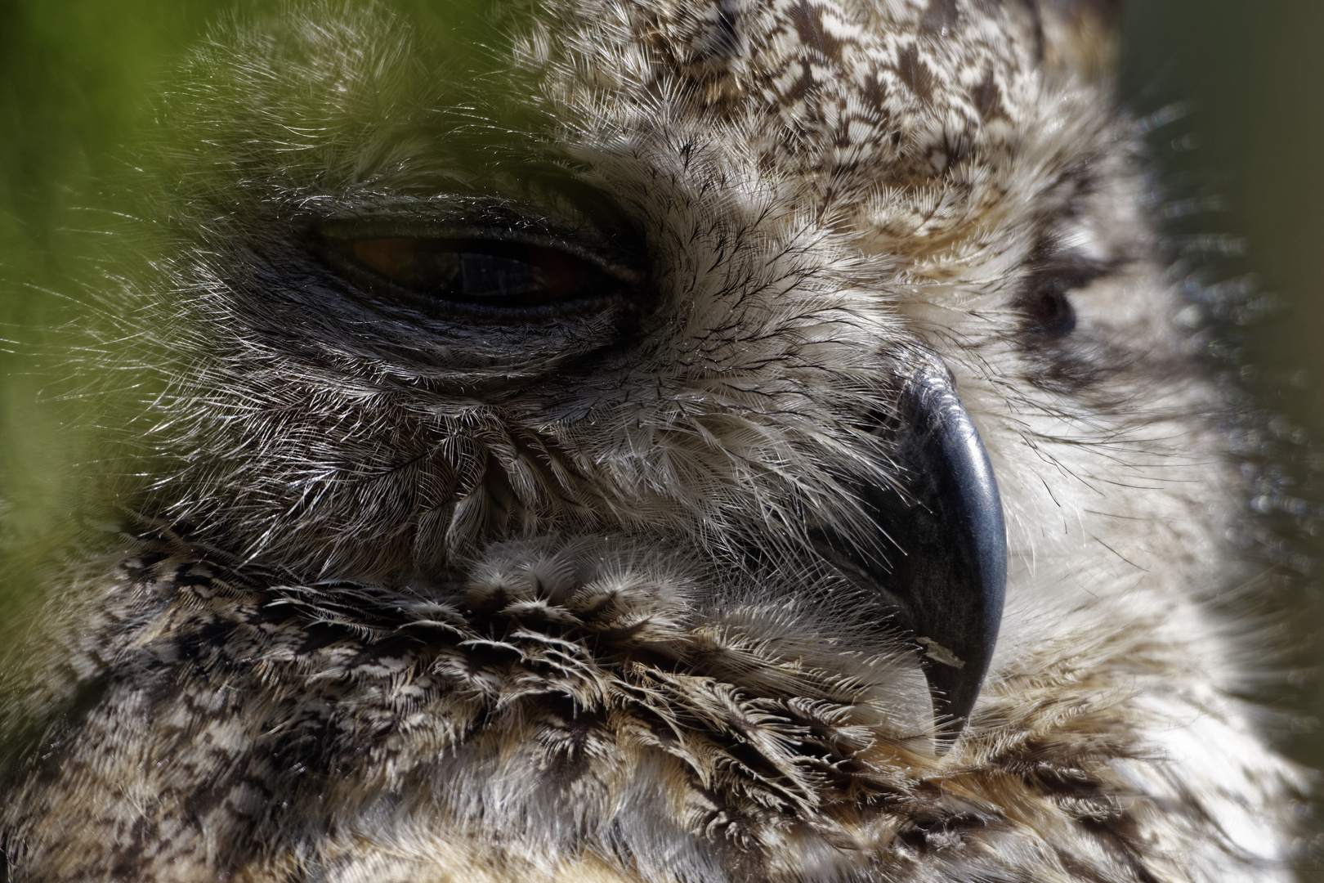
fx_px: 19711
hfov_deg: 3.8
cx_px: 662
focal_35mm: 536
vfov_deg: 2.6
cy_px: 442
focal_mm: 258
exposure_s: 1/400
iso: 200
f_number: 6.5
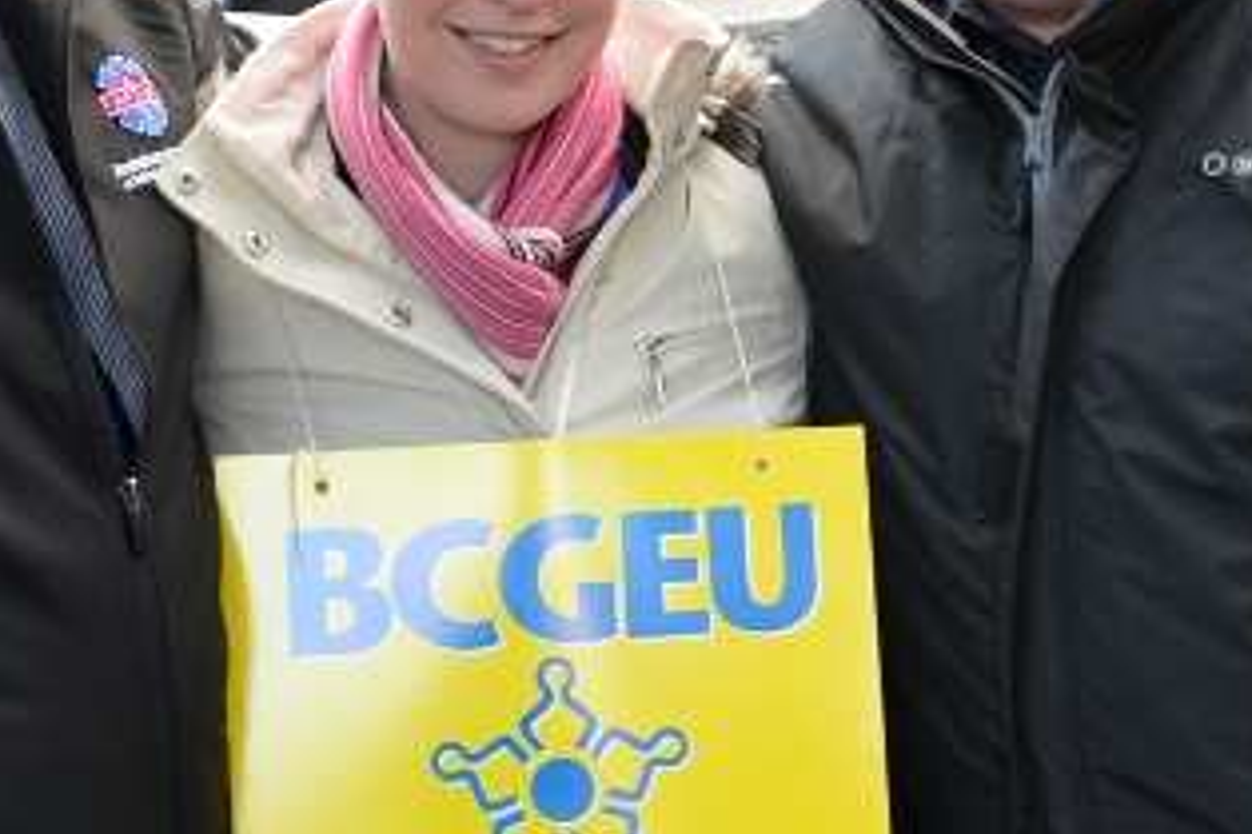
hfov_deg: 23.2
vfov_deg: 15.8
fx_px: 2989
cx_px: 1065
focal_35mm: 86
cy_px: 571
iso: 250
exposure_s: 1/40
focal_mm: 18
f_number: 5.6
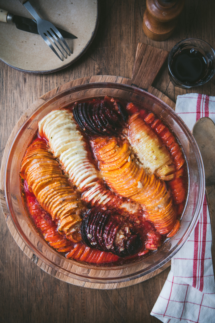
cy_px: 162
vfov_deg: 53.1
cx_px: 108
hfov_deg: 36.9
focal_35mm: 36
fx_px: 322
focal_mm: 36
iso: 400
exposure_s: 1/200
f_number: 3.2
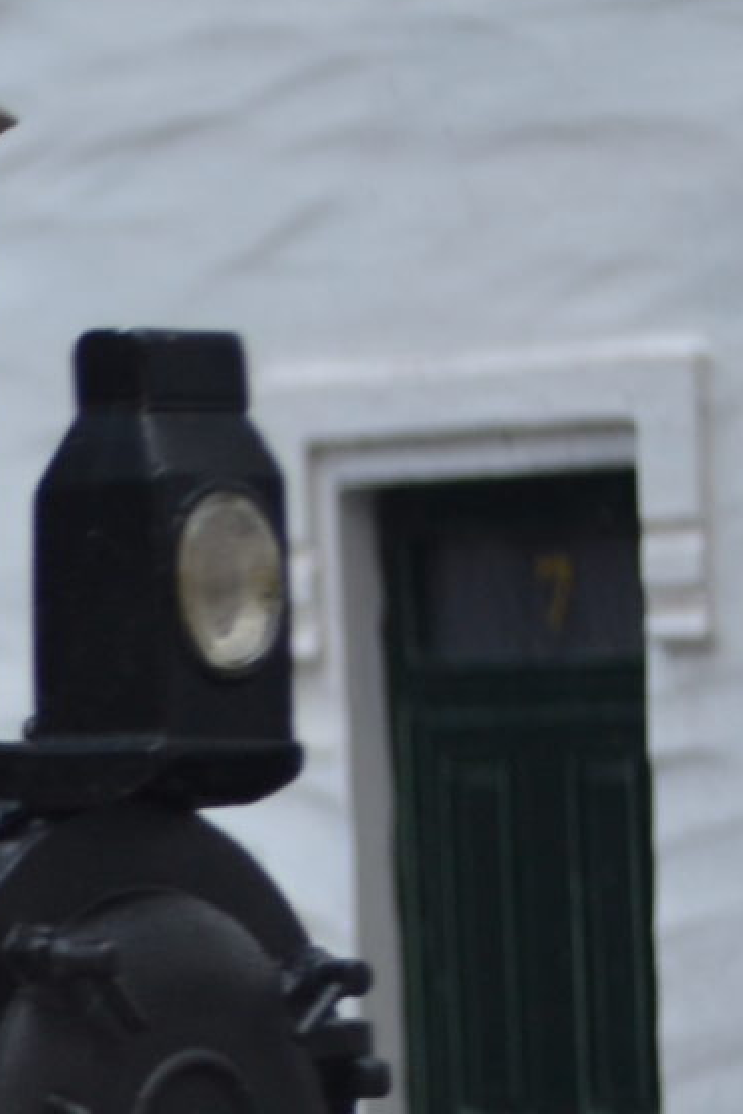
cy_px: 996
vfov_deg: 8.2
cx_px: -1476
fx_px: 7734
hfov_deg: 5.2
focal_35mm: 250
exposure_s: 1/125
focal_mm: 36
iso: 160
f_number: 5.6
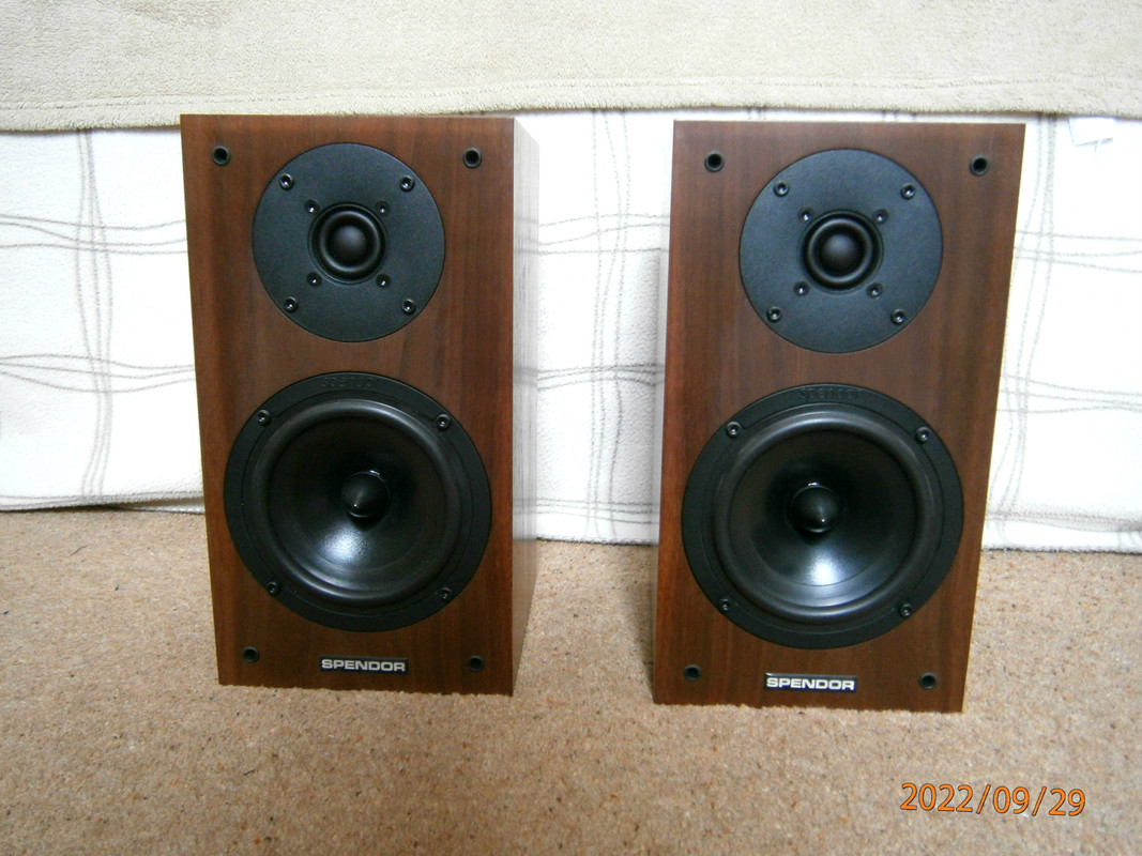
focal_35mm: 26
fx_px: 858
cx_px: 571
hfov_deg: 67.3
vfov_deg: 53.1
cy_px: 428
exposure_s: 1/5
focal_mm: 4.7
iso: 200
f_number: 2.8
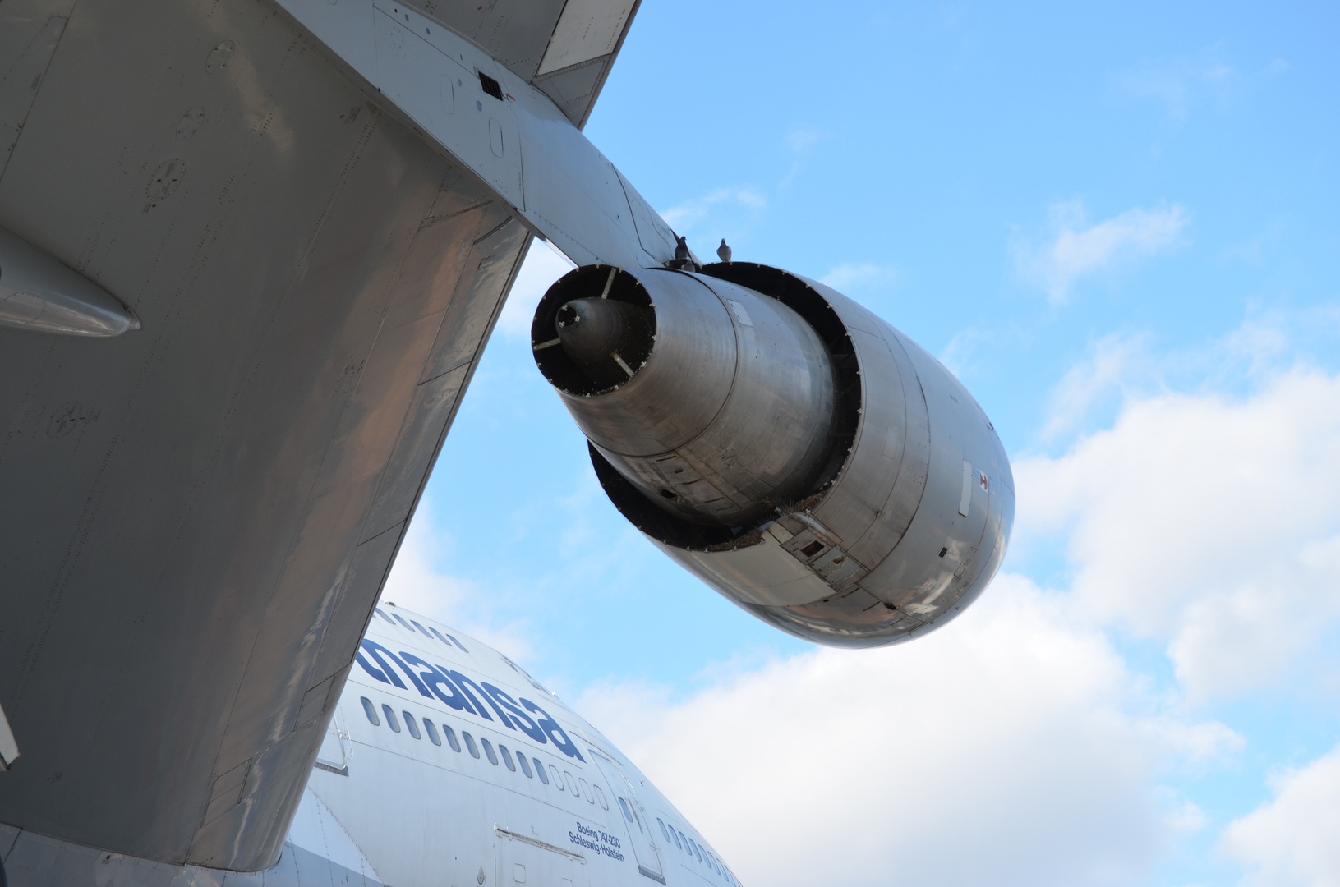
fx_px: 3064
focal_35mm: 82
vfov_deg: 16.5
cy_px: 444
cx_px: 670
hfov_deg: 24.7
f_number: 8
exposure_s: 1/250
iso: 200
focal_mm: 55
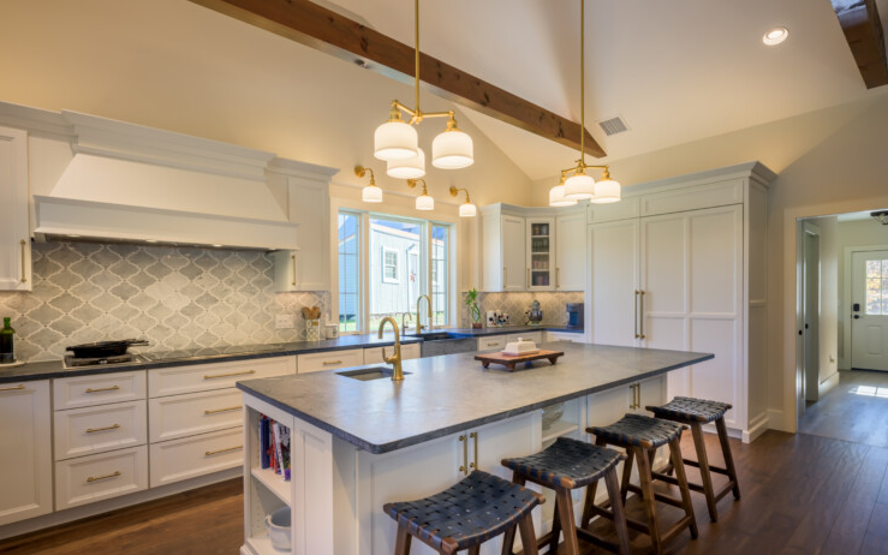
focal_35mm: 18
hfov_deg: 91.1
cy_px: 300
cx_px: 436
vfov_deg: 64.9
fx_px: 436
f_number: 9
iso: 100
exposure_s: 1/250
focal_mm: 17
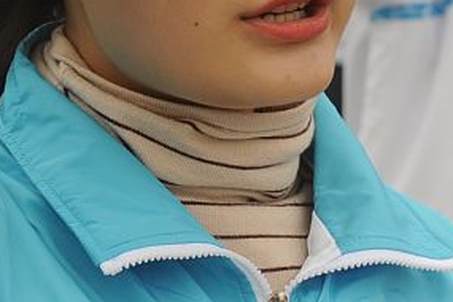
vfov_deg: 4.7
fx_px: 3712
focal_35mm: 295
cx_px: -148
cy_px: 39
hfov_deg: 6.9
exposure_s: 1/250
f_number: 8
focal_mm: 70
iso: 200
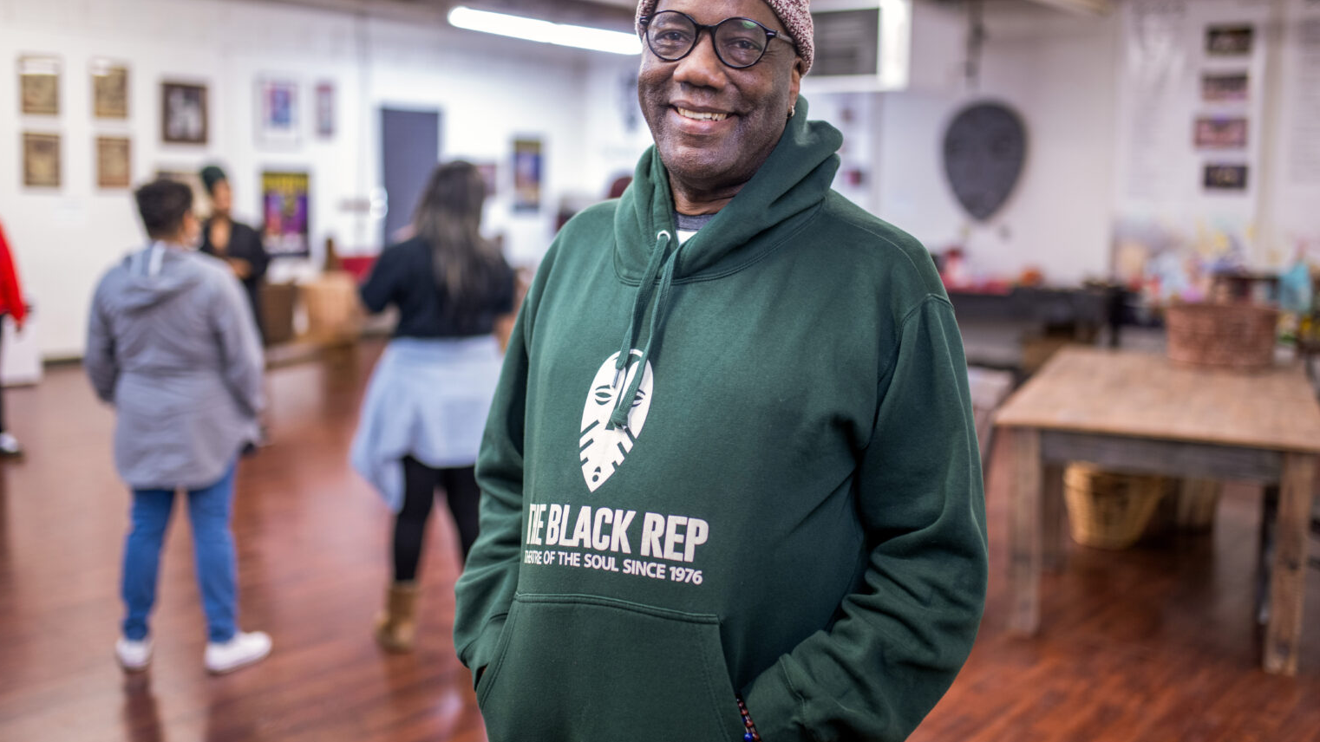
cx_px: 661
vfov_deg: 32.0
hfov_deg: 54.0
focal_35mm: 37
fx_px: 1295
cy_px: 325
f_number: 1.4
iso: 640
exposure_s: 1/80
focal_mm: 35
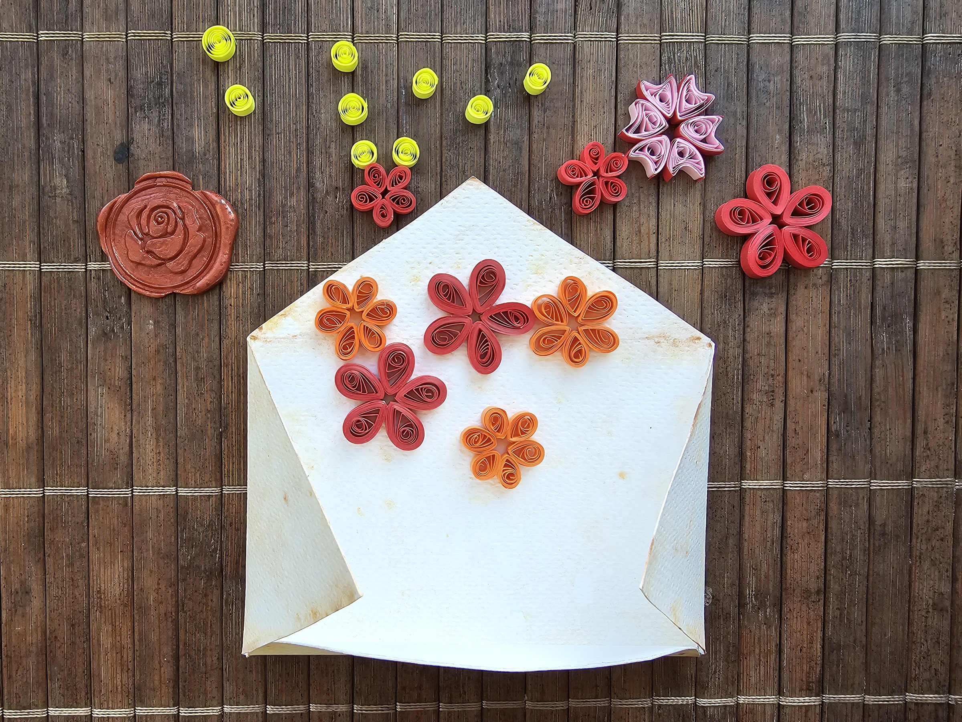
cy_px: 361
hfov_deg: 106.2
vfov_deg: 89.9
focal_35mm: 13
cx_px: 481
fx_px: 361
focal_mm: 2.2
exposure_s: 1/50
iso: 64
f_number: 2.2
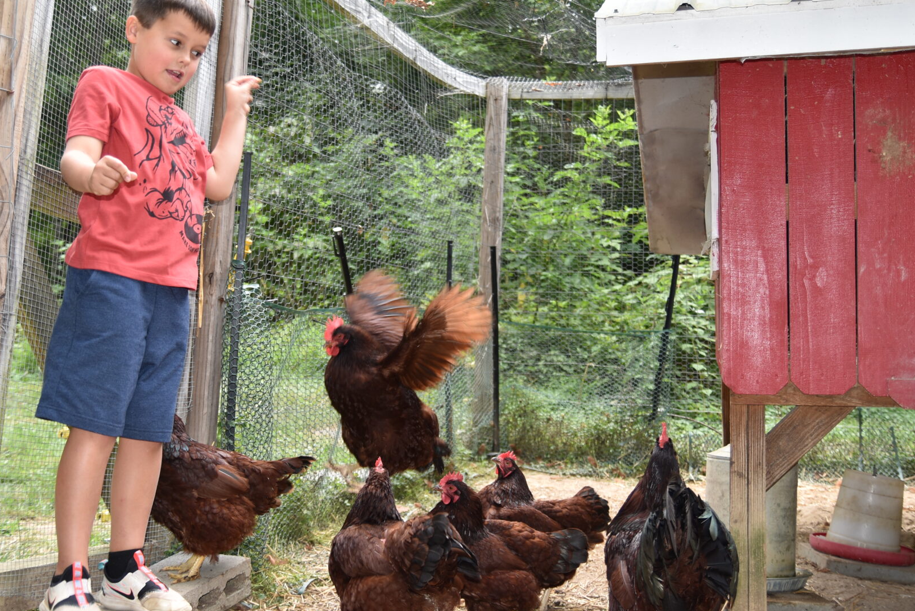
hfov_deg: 46.4
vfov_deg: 31.9
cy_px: 290
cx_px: 434
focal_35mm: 42
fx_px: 1068
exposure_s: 1/200
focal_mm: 22
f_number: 3.2
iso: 100
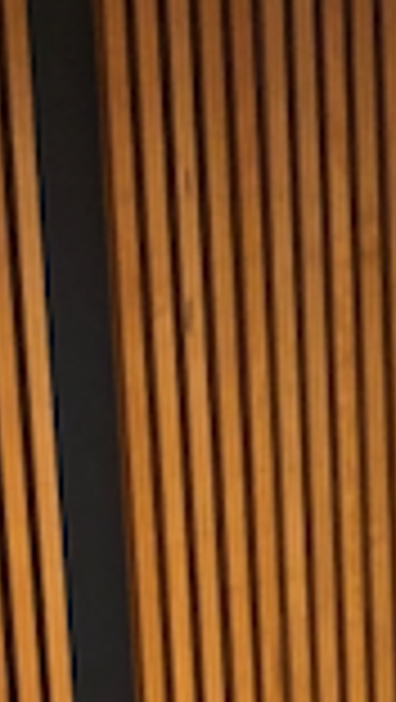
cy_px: 788
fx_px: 2328
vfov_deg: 16.6
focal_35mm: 125
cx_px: 369
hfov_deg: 9.7
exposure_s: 1/4
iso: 100
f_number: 1.8
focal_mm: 4
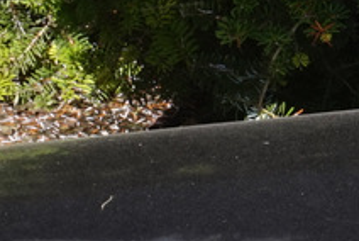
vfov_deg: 5.3
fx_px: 2594
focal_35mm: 260
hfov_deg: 7.5
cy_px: -94
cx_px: 755
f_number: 11
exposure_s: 1/80
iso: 100
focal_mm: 23
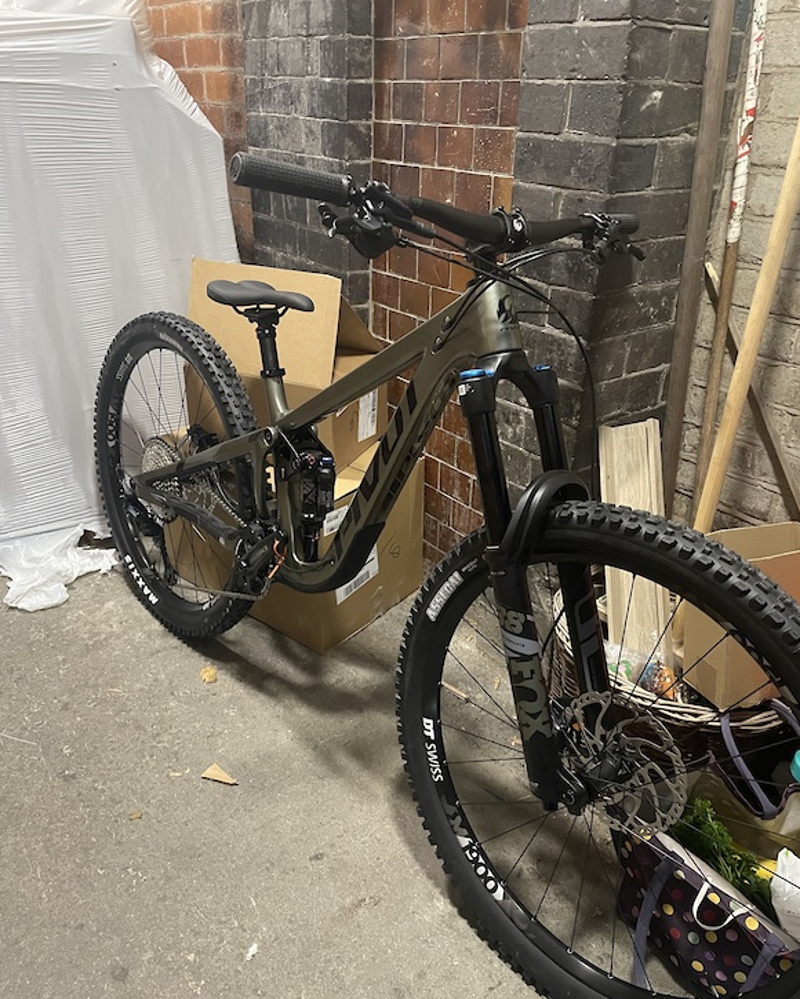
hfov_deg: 51.5
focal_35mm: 28
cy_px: 492
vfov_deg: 62.2
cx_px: 400
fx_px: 829
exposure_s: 1/33
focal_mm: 4.2
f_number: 1.6
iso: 640
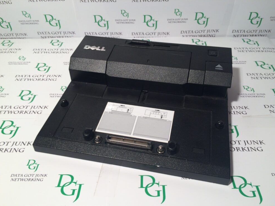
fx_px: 238
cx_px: 140
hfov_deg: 60.0
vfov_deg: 46.8
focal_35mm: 30
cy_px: 104
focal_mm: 4.15
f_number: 2.2
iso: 64
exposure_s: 1/120
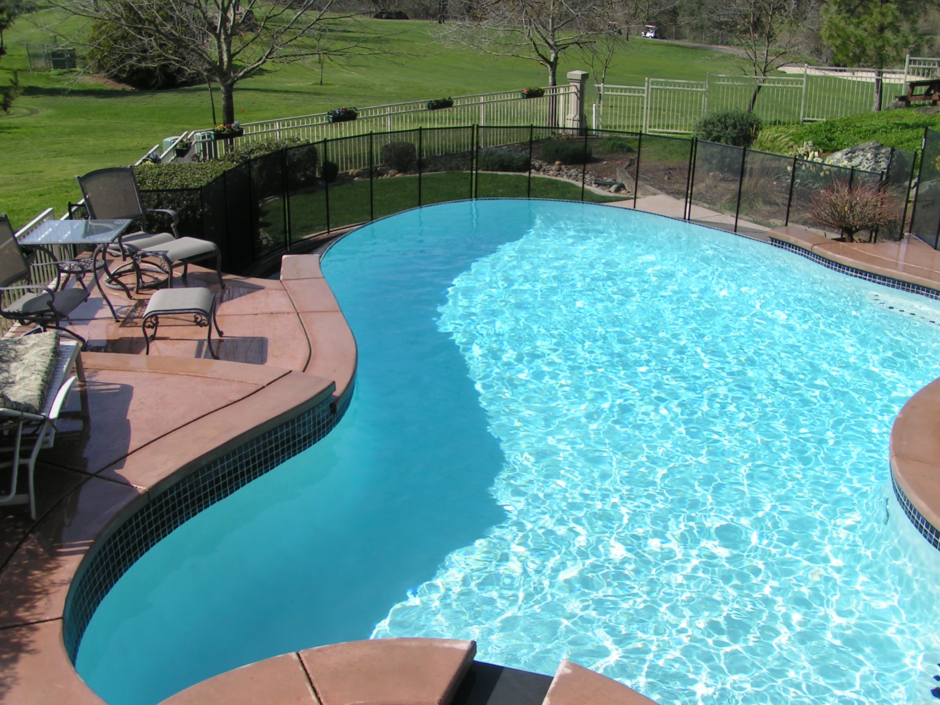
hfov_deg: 49.0
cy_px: 352
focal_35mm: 38
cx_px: 470
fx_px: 1032
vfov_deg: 37.7
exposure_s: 1/320
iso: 50
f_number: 5.6
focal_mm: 5.8
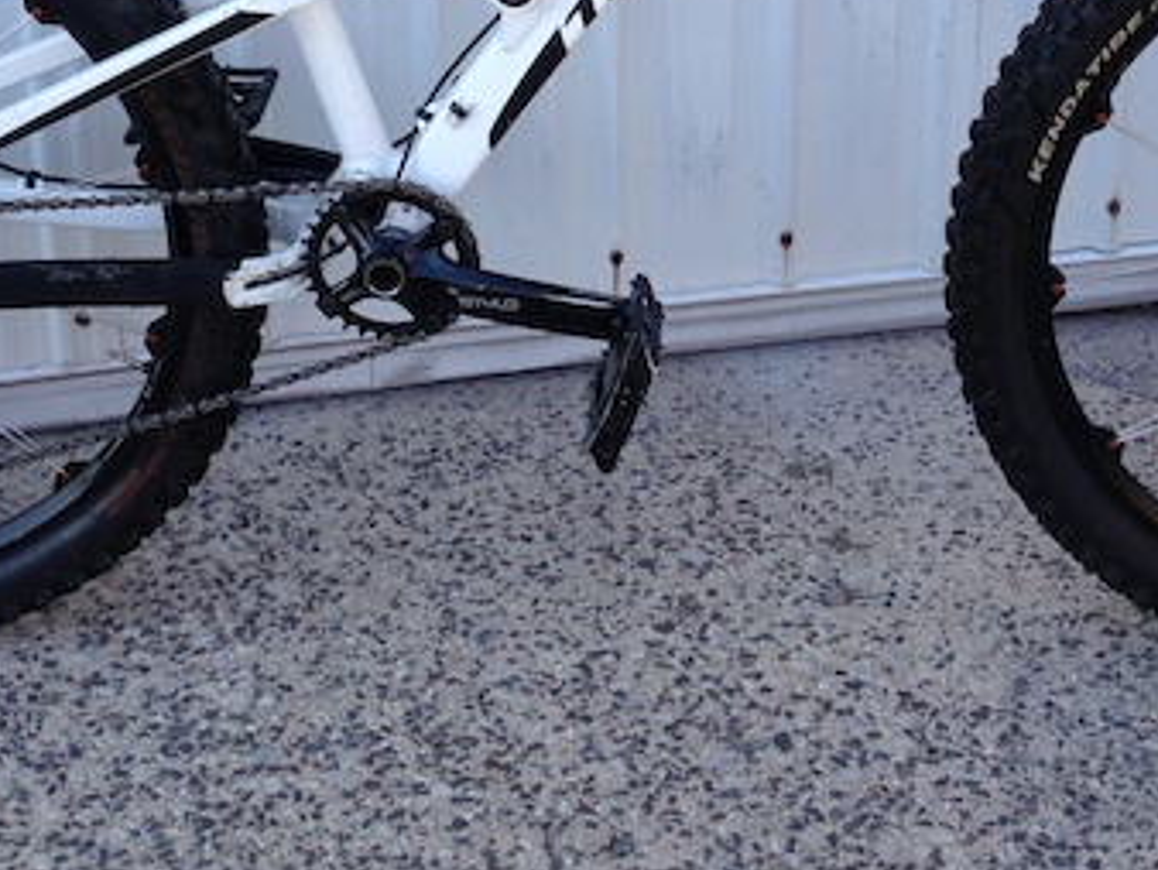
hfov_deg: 25.0
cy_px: -92
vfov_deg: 18.2
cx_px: 672
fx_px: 2611
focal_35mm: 78
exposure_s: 1/287
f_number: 2.4
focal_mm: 4.12
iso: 50
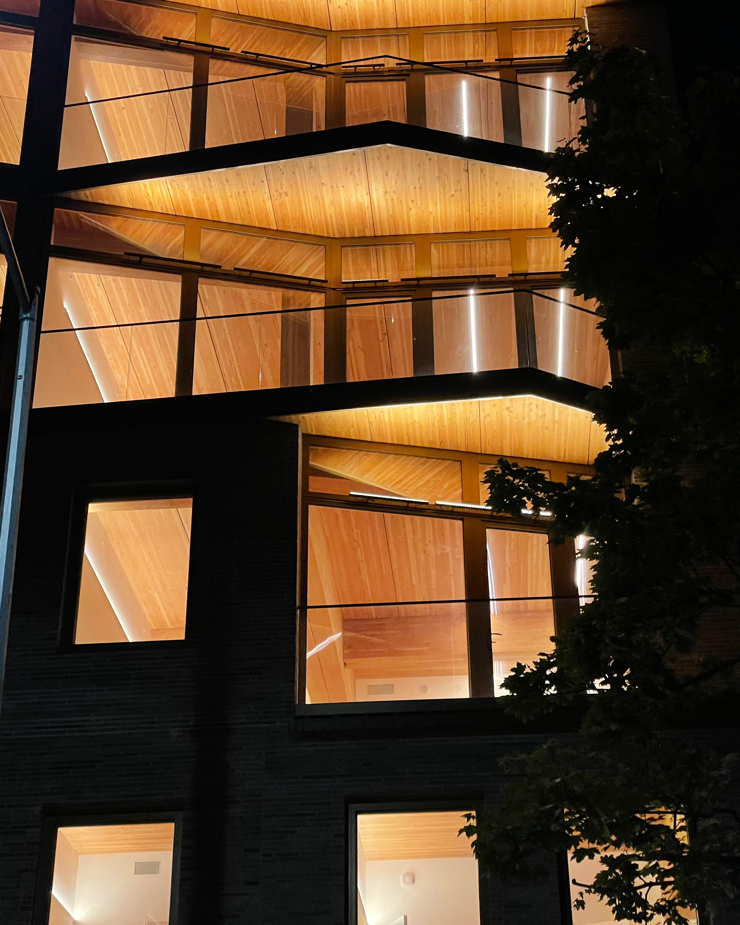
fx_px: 1724
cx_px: 414
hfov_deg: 24.2
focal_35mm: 63
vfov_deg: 29.9
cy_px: 353
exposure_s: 1/60
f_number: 2
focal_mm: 6
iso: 250
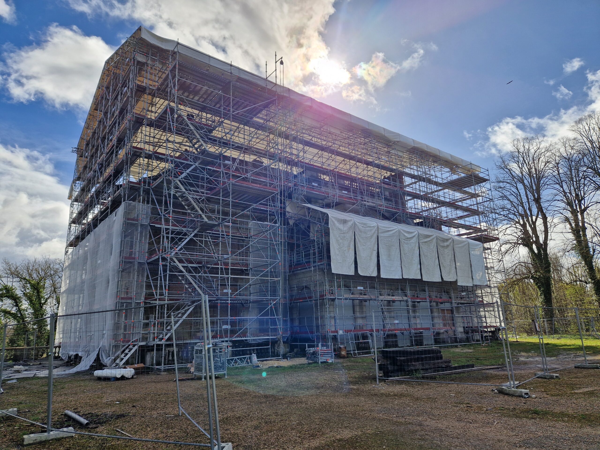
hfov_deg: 73.9
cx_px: 300
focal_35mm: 23
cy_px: 225
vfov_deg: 58.9
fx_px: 399
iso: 50
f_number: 1.8
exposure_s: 1/2528
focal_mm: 5.4
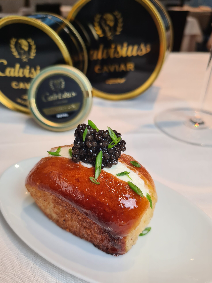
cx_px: 106
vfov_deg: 67.3
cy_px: 142
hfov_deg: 53.1
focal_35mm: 26
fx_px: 212
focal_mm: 5.4
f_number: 1.8
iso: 80
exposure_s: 1/100
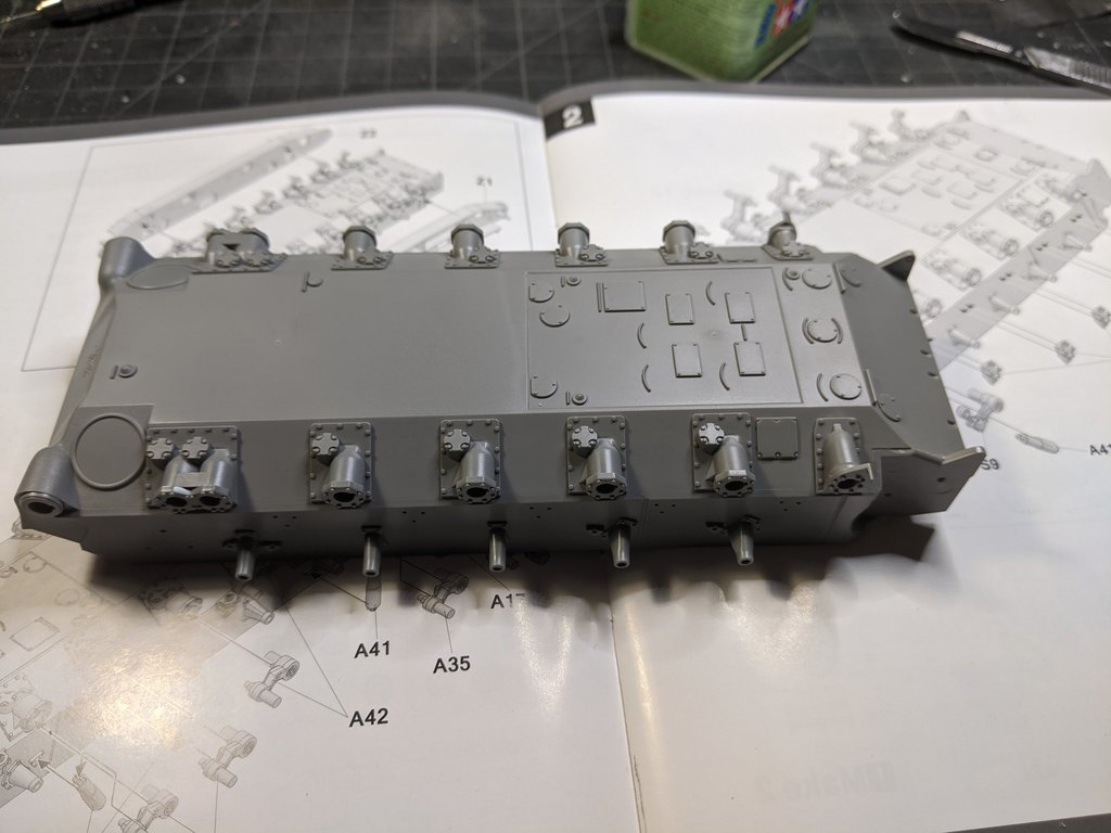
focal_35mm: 27
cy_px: 416
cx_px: 556
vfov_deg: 51.4
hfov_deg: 65.3
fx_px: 867
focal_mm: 4.44
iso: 68
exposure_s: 1/126
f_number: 1.8
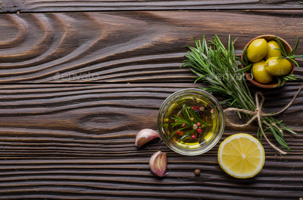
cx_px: 152
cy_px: 100
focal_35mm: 75
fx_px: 630
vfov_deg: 18.1
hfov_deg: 27.0
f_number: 8
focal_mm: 50
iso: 100
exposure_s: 1/250
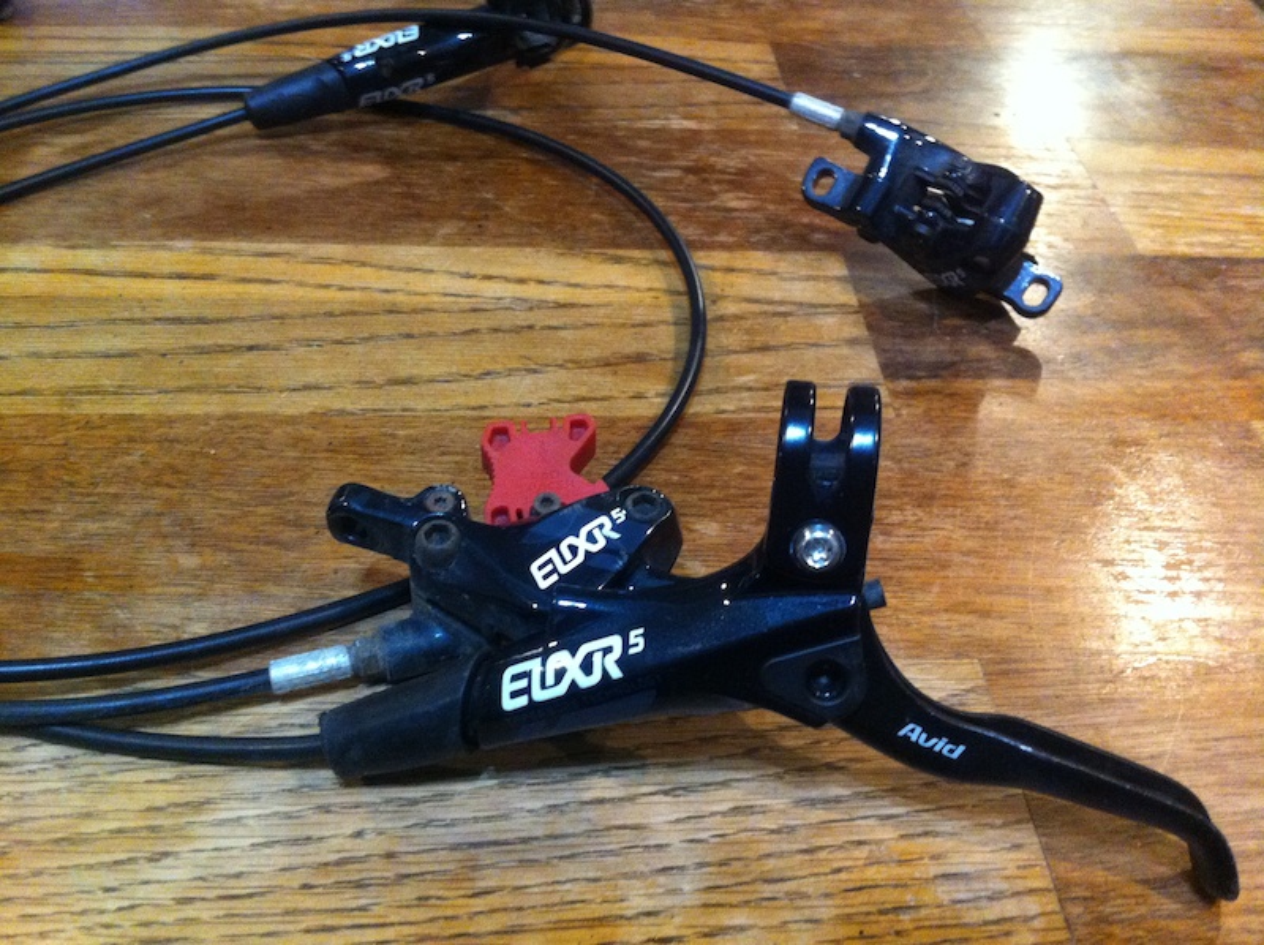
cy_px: 472
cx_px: 632
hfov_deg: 52.7
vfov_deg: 40.6
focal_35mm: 35
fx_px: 1276
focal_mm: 3.85
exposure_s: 1/15
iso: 500
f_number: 2.8
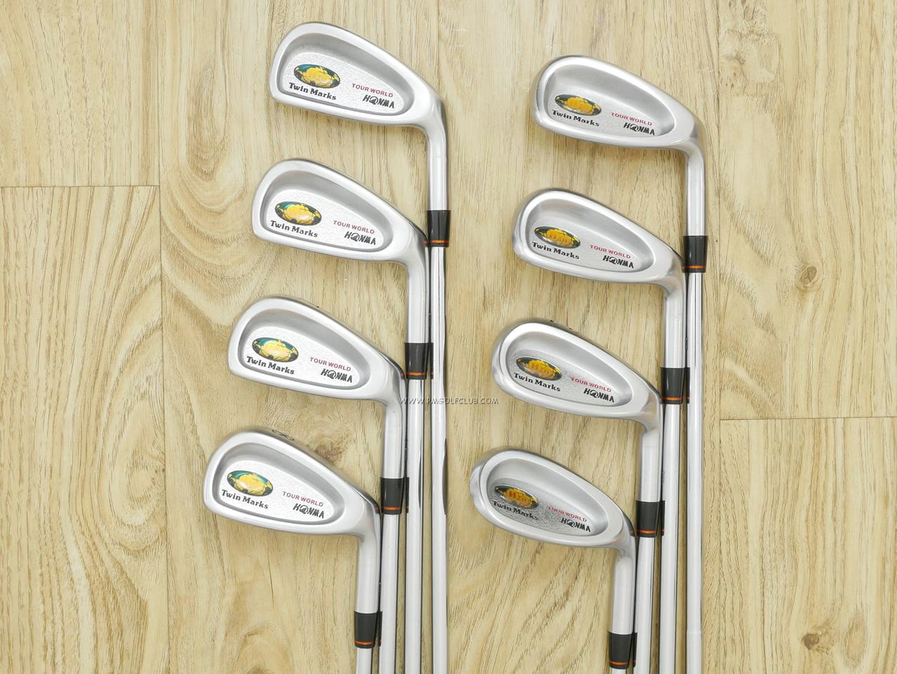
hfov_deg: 38.2
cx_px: 448
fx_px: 1296
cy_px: 337
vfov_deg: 29.1
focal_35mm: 50
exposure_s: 1/50
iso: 1600
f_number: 4.5
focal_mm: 25
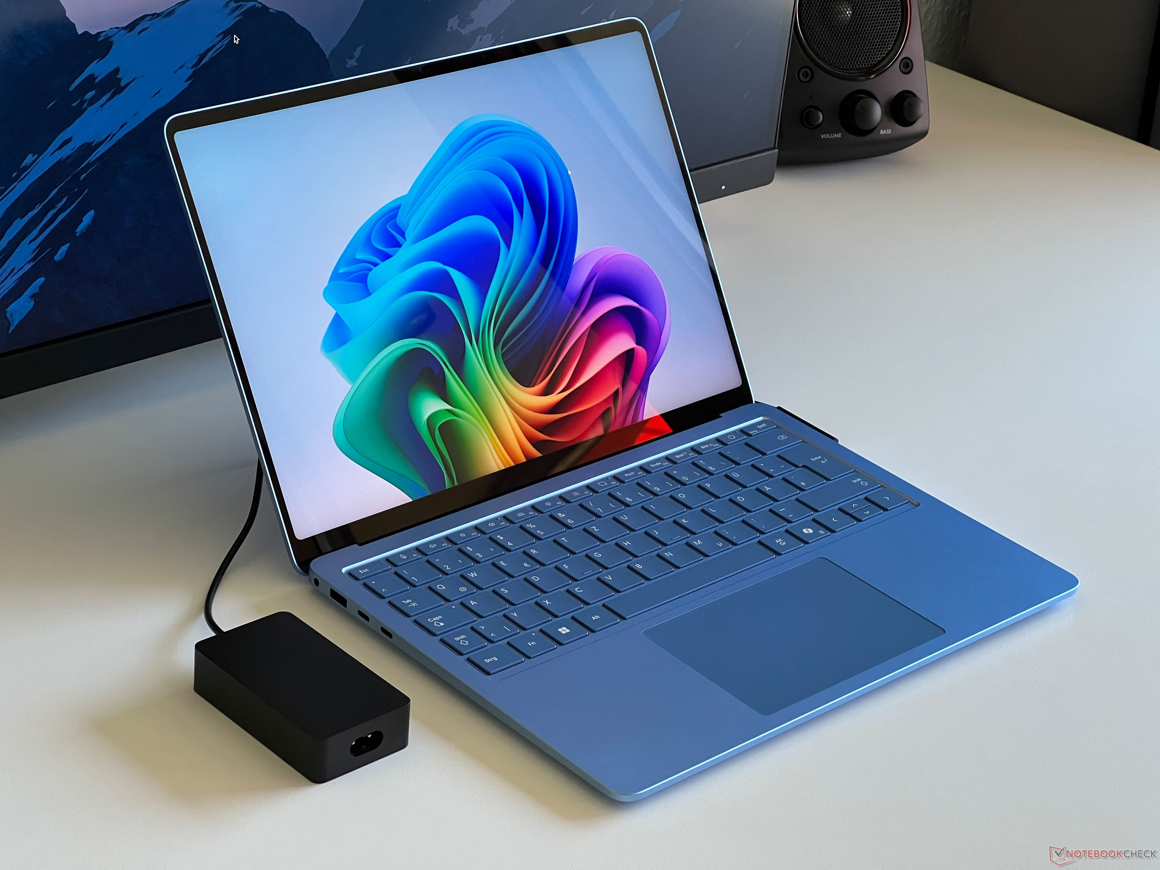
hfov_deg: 25.3
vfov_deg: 19.1
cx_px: 580
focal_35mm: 77
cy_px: 435
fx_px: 2580
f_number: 2.8
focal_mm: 9
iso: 200
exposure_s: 1/84
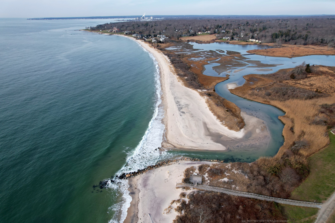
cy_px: 112
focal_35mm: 22
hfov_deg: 78.6
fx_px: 205
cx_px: 168
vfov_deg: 57.2
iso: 120
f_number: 2.8
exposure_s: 1/1000
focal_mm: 8.38
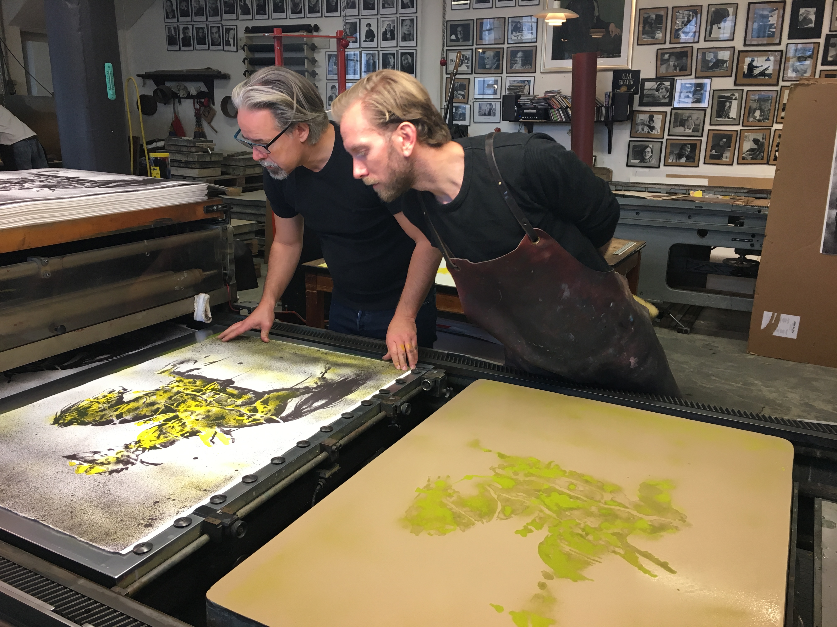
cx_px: 418
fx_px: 701
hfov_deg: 61.7
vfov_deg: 48.2
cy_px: 314
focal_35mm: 29
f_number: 2.2
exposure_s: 1/33
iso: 80
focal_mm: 4.15
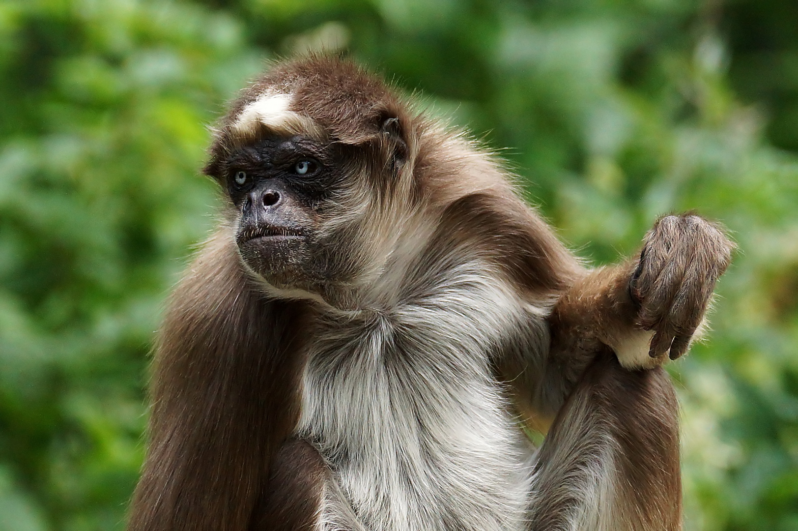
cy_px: 266
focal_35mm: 900
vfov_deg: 1.5
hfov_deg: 2.3
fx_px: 19933
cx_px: 399
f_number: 7.1
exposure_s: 1/800
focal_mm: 300
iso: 1000
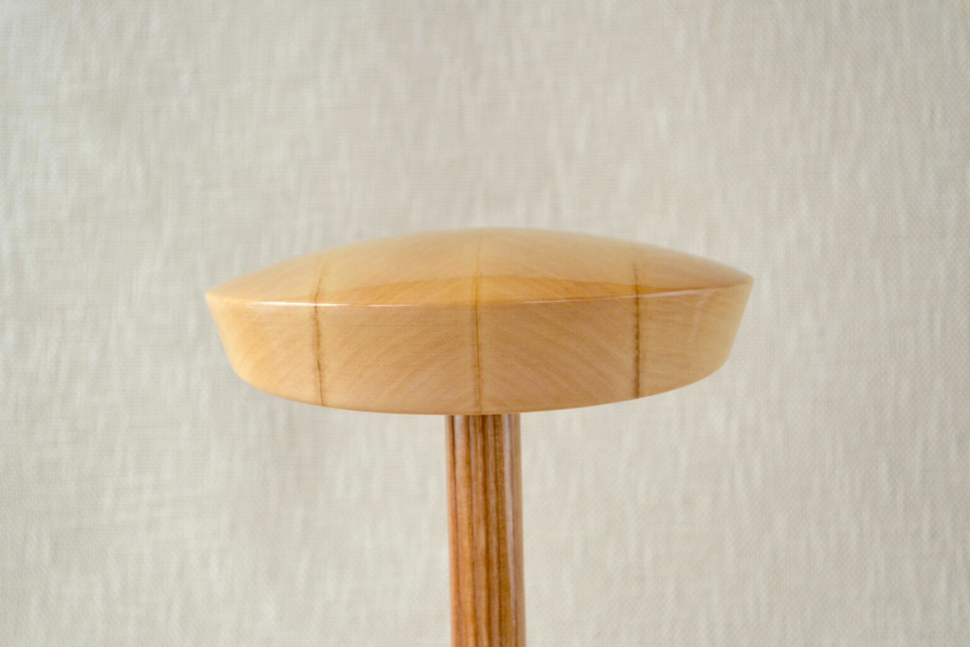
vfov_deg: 22.6
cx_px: 485
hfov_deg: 33.4
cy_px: 324
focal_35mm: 60
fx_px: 1617
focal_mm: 40
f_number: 5.3
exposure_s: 1/15
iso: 100
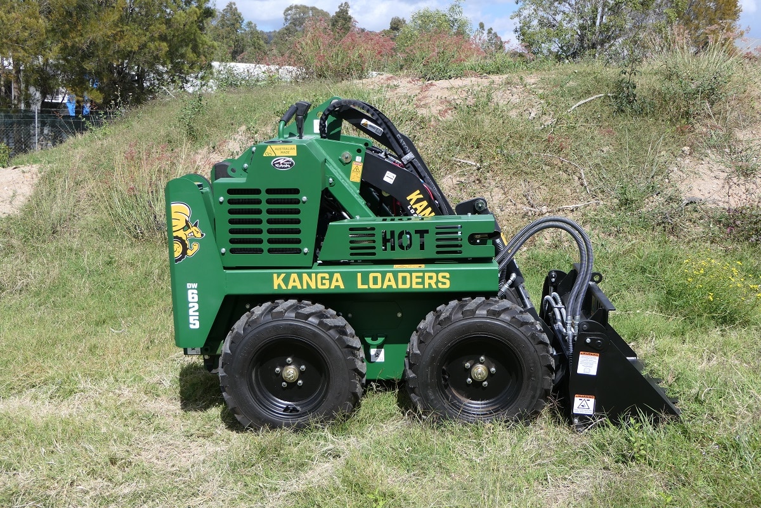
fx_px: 888
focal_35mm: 42
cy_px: 254
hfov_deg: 46.4
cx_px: 380
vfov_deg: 31.9
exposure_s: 1/1000
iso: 125
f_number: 4
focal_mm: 15.5
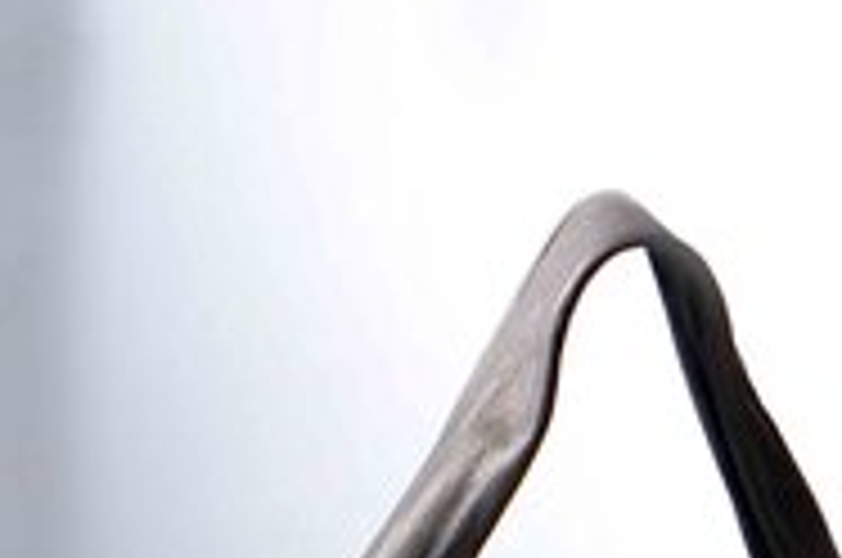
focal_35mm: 257
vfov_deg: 5.3
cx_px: 414
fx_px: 6001
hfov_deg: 8.0
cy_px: 896
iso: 1250
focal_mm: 50
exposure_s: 1/160
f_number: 4
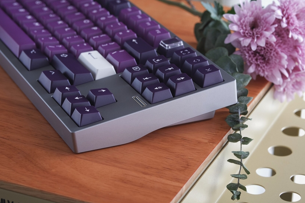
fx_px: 830
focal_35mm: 98
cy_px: 105
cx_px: 159
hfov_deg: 20.8
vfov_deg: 14.0
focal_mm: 56
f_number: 5.6
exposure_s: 1/4
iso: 100
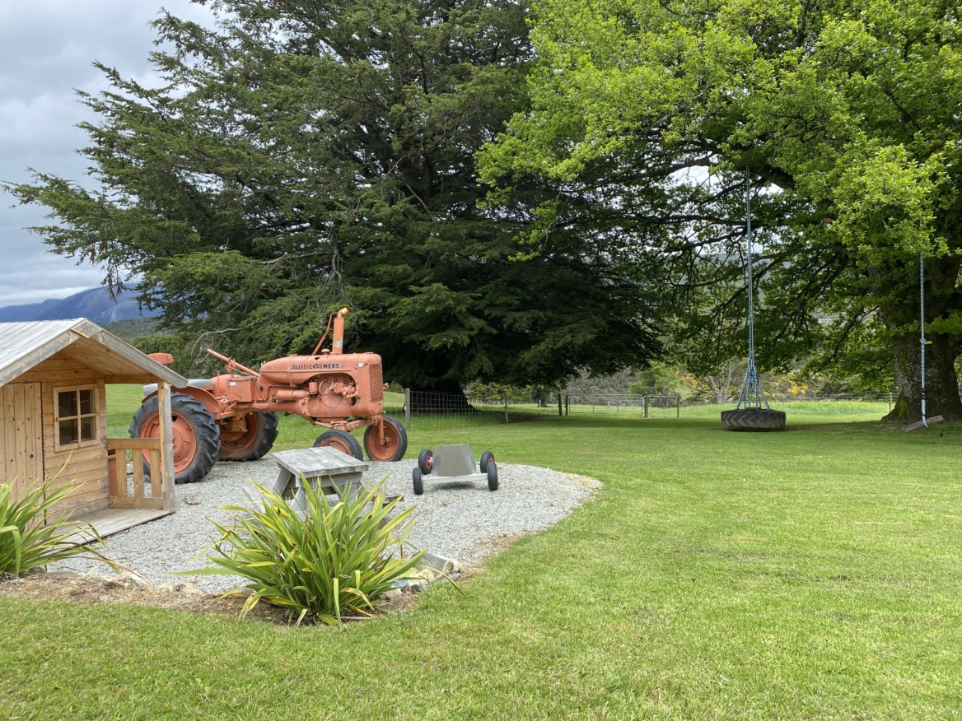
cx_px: 481
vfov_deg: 53.1
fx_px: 723
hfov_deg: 67.3
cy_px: 360
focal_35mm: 26
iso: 32
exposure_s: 1/576
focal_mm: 4.25
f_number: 1.8
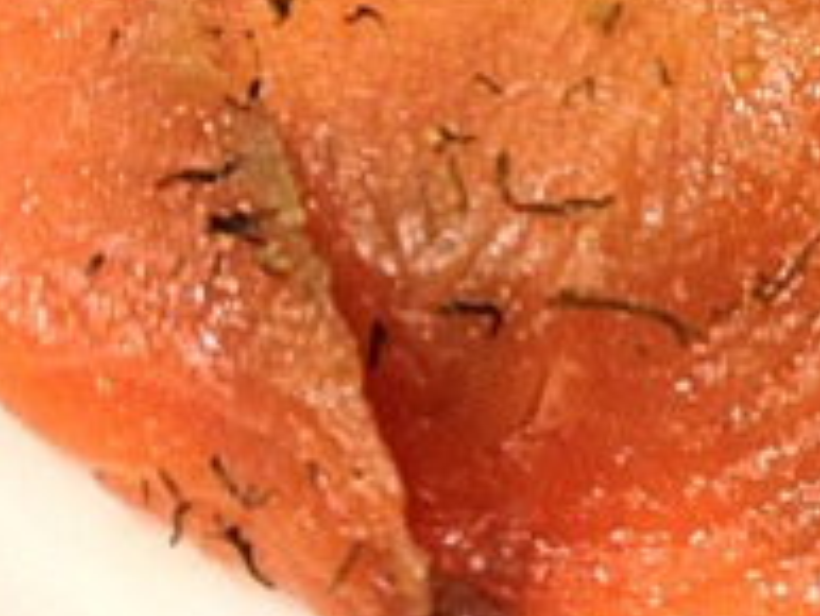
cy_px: -200
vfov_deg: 12.4
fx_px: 2750
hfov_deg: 16.0
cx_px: 1109
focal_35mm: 116
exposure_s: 1/20
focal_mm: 4.28
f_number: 2.4
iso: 250
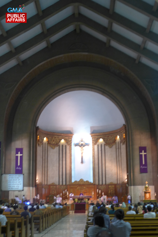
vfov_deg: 36.2
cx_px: 79
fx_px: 362
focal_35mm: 55
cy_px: 118
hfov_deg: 24.6
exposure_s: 1/5
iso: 200
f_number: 2.8
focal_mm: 10.8
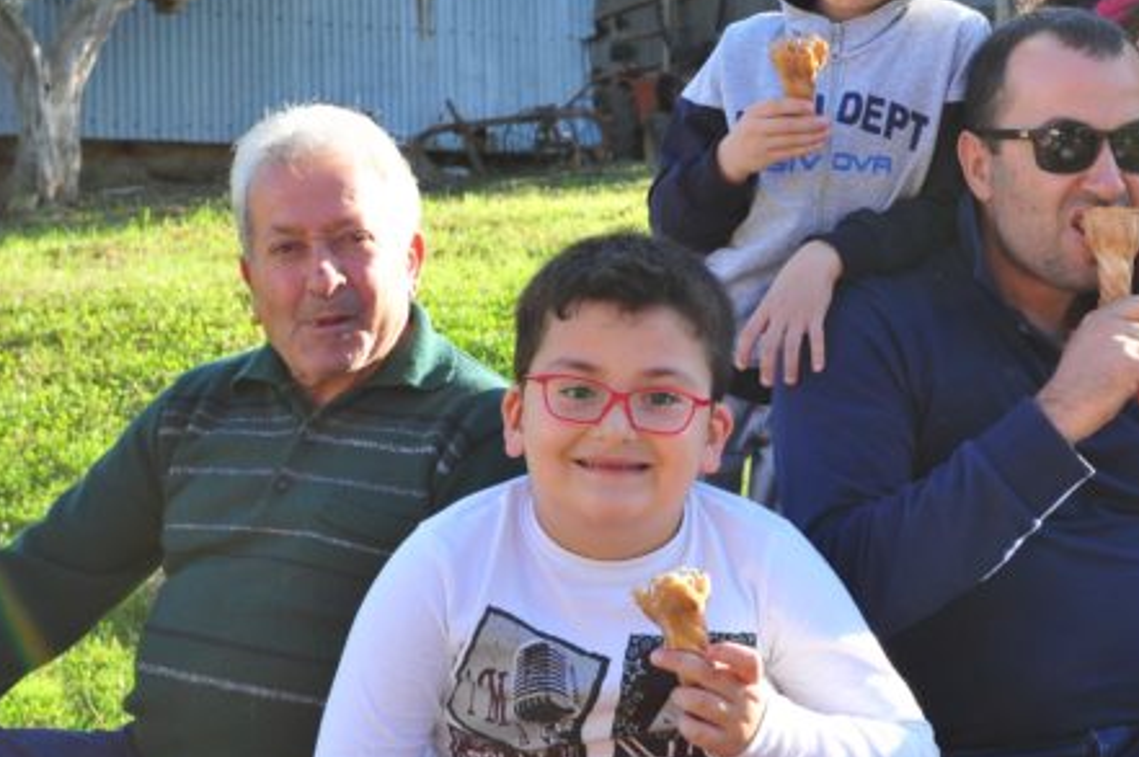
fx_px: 1928
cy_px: 288
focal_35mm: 61
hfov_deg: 32.6
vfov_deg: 22.2
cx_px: 767
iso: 400
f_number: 7.1
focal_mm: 35
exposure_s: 1/200
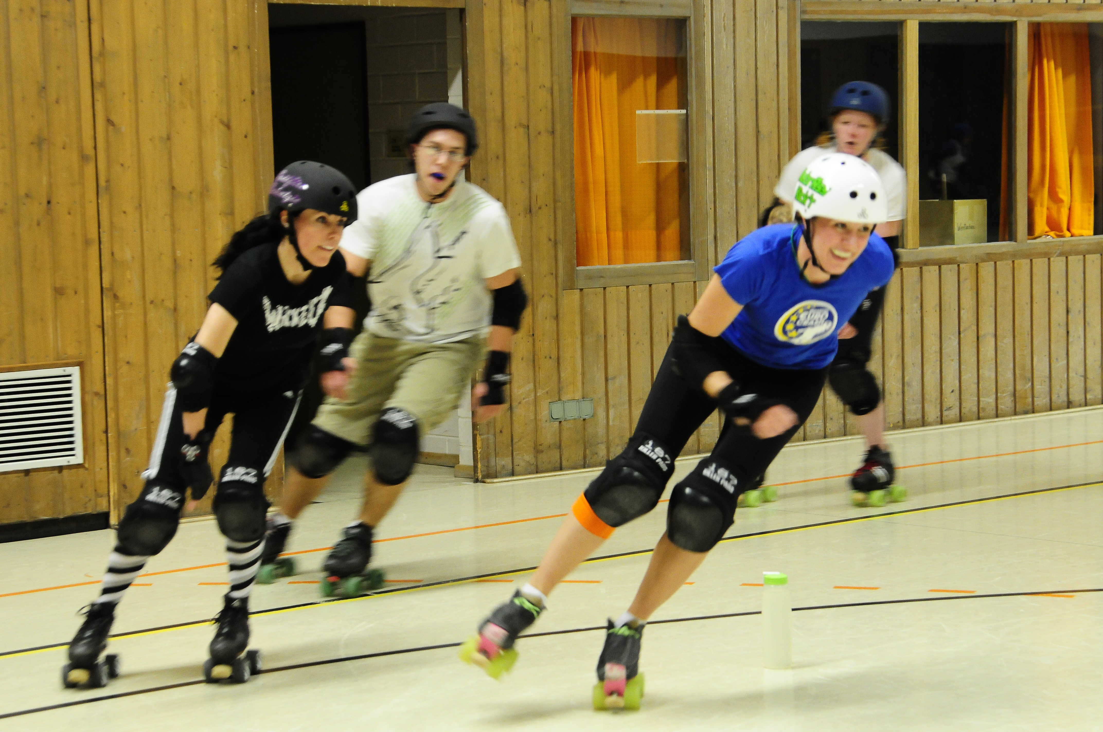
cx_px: 552
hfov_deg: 23.4
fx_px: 2662
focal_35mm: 87
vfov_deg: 15.7
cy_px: 366
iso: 1600
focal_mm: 58
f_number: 4
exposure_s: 1/60
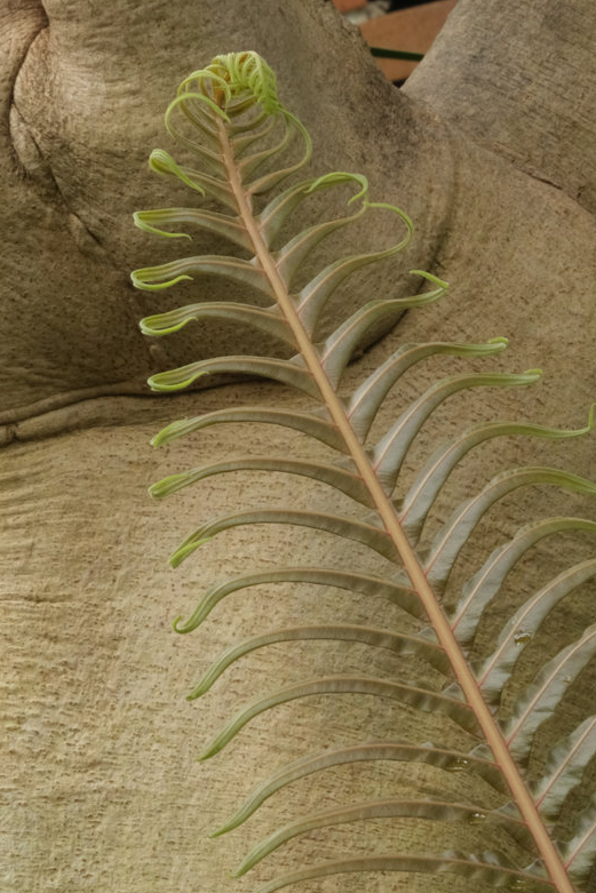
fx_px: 8985
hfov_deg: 3.8
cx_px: 272
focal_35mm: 362
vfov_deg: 5.7
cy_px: 452
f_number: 40
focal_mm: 218.1
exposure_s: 1/3
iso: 2000
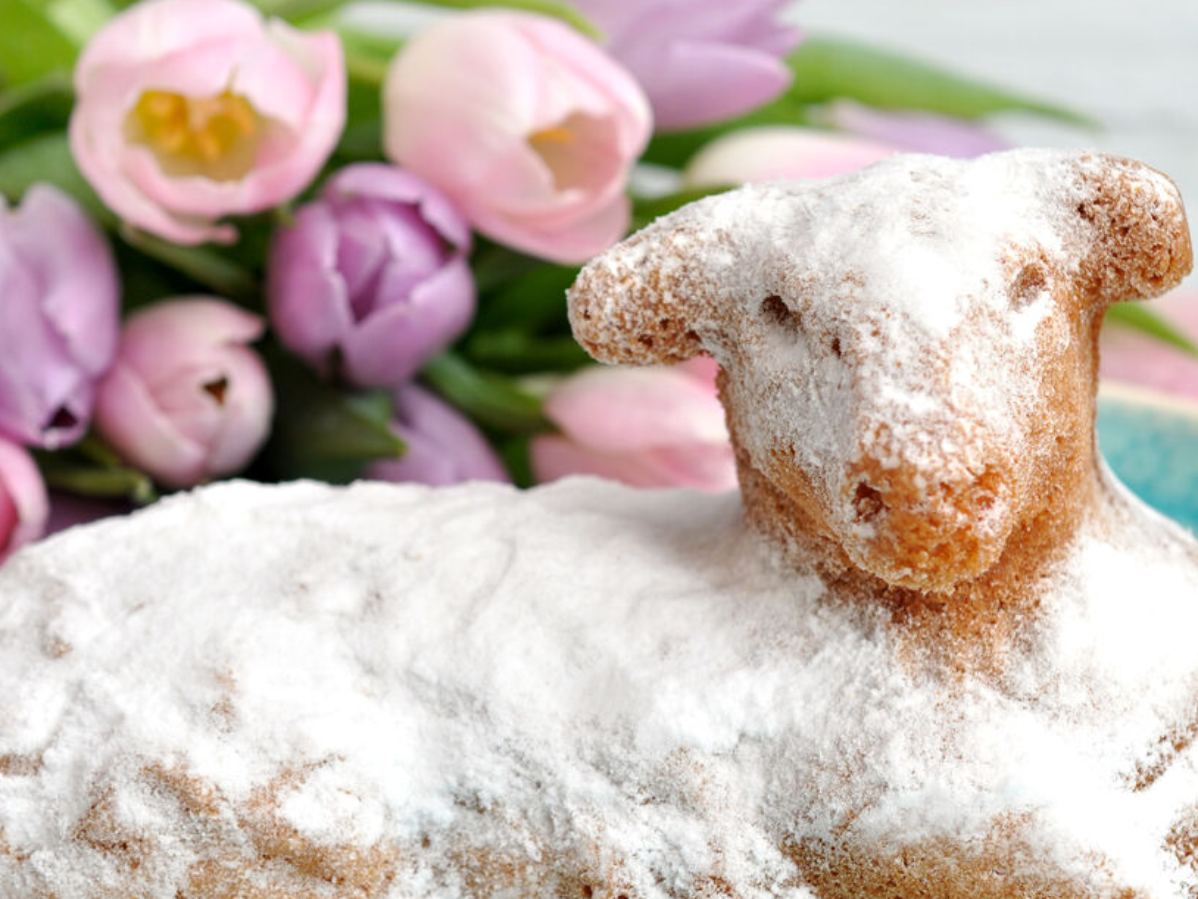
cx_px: 676
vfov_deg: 17.4
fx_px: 2943
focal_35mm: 85
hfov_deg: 23.0
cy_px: 547
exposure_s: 1/100
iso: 200
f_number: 6.3
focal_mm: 40
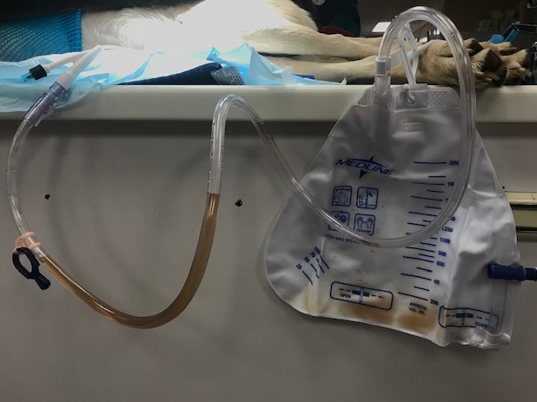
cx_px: 272
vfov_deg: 48.2
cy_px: 201
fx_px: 450
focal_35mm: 29
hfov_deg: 61.7
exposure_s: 1/40
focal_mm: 3.99
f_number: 1.8
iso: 20
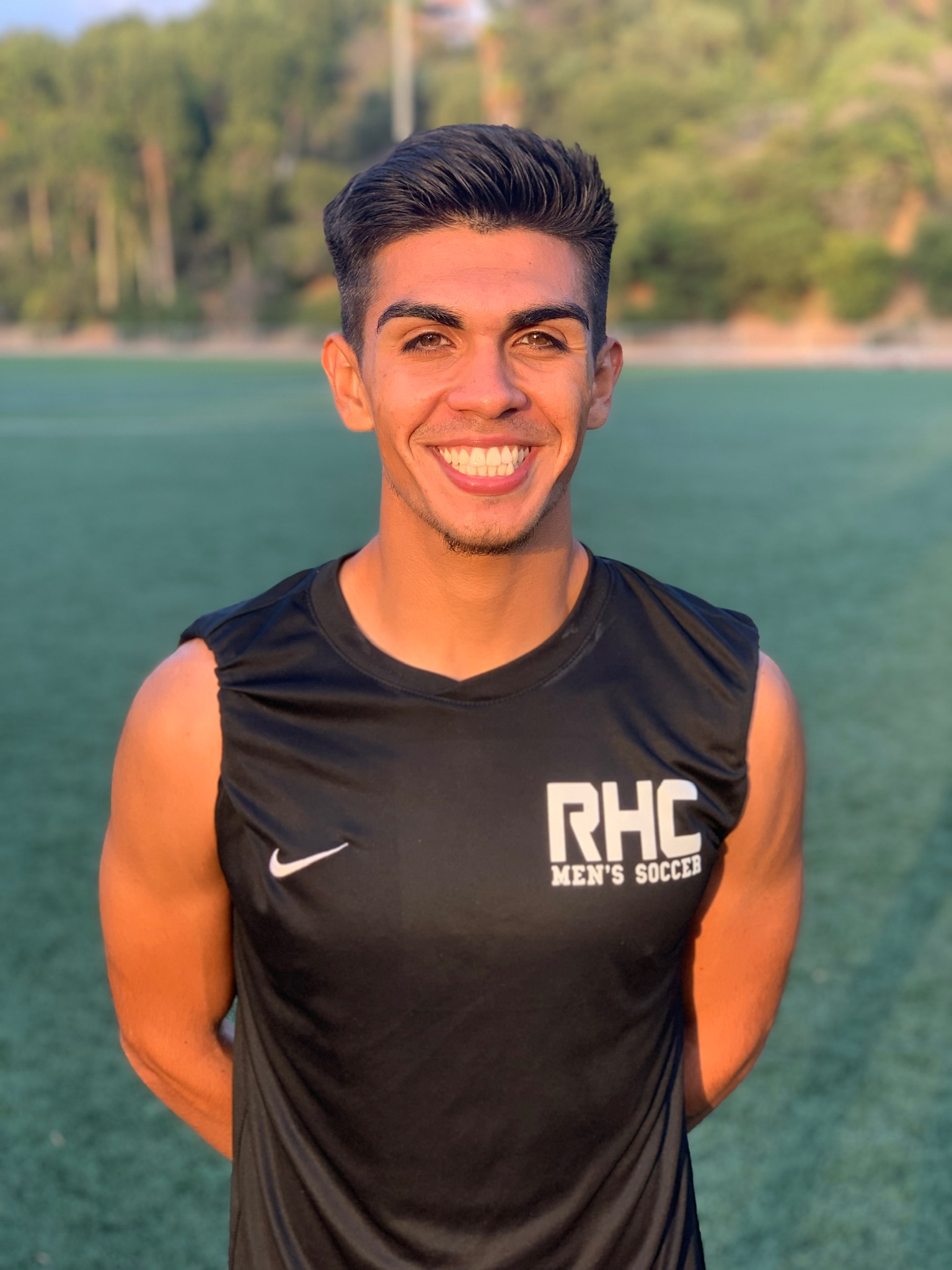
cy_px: 635
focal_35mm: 52
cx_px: 476
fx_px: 1907
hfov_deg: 28.0
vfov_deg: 36.8
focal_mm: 6
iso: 25
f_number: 2.4
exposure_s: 1/122
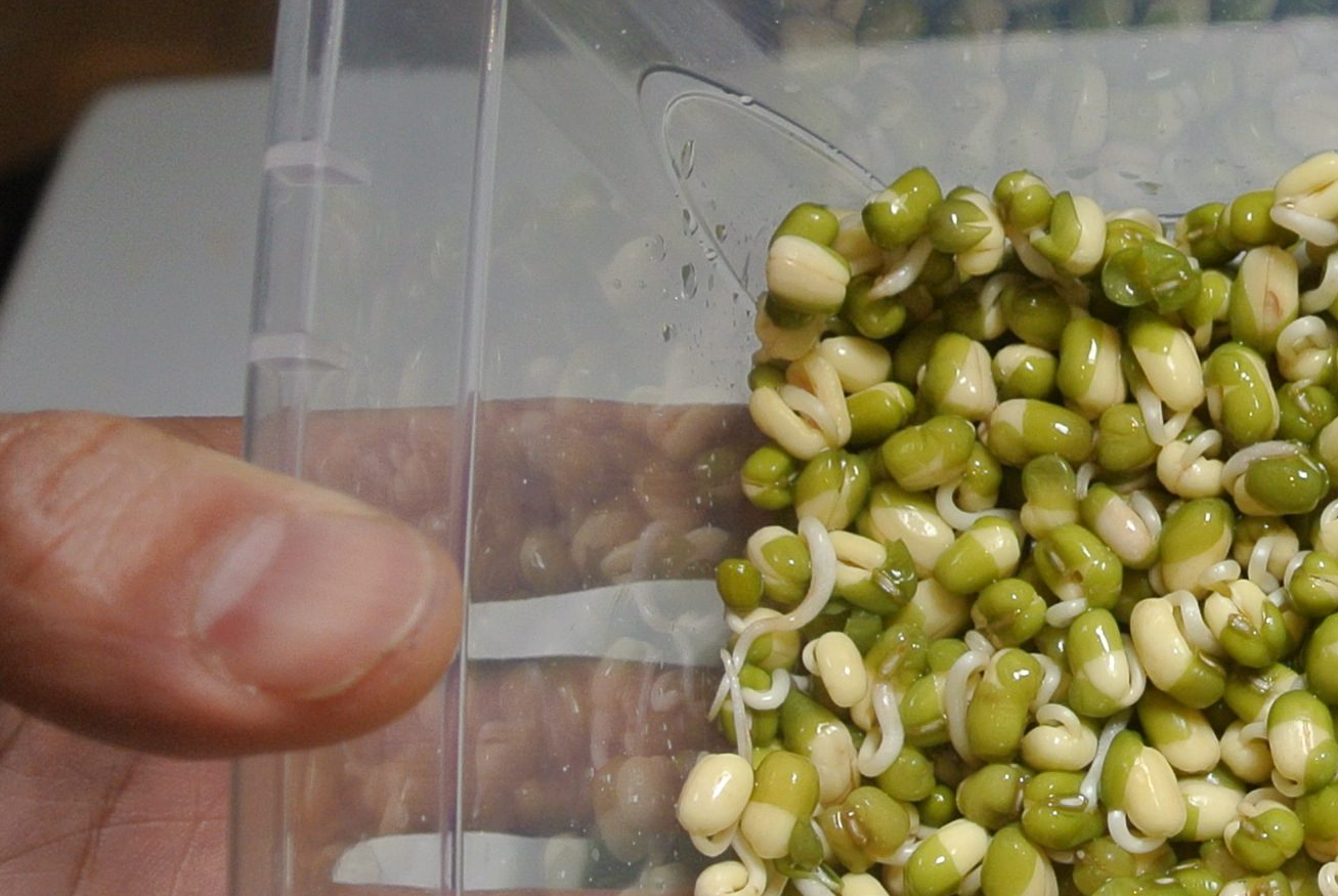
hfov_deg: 23.9
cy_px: 920
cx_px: 1433
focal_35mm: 80
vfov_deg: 16.7
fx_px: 2977
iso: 200
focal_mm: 10
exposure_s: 1/200
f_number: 3.5
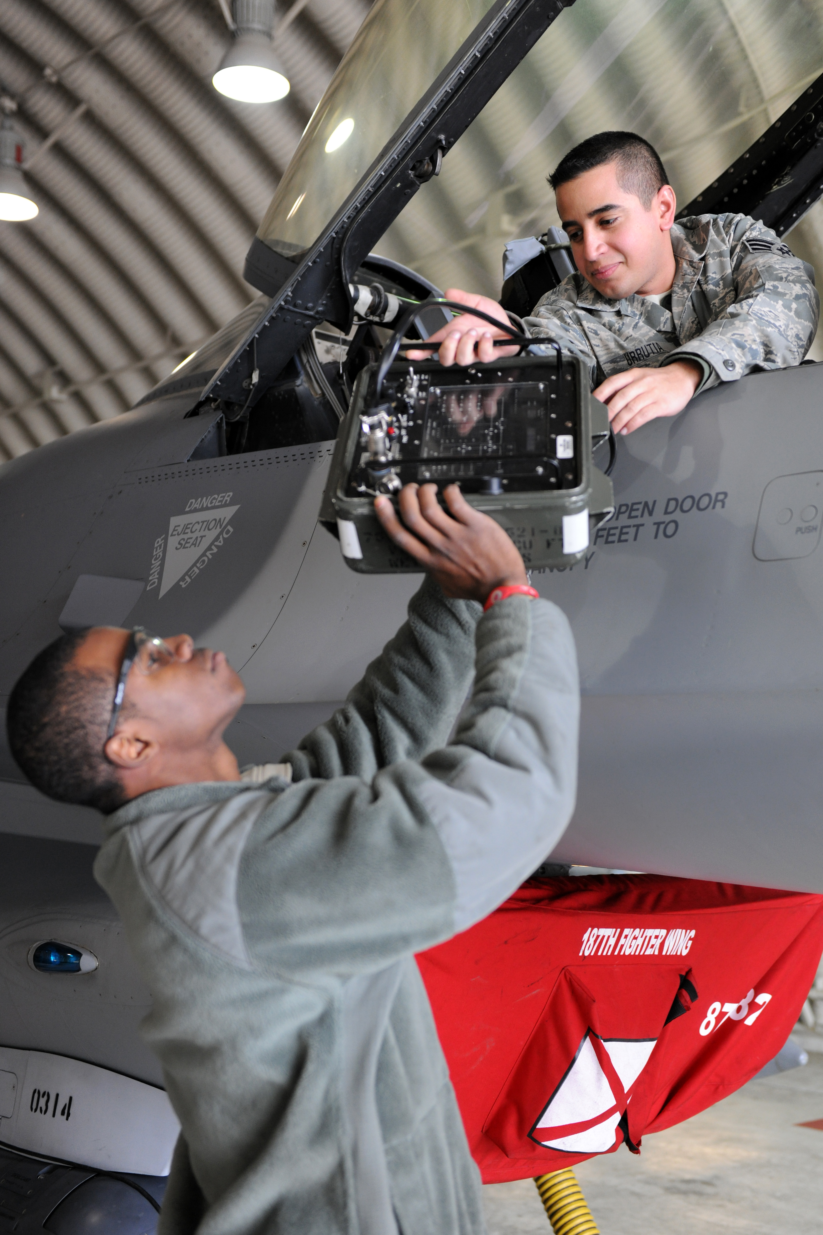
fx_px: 1372
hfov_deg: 33.4
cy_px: 618
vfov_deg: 48.5
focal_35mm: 40
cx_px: 412
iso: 800
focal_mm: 40
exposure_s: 1/250
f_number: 2.8
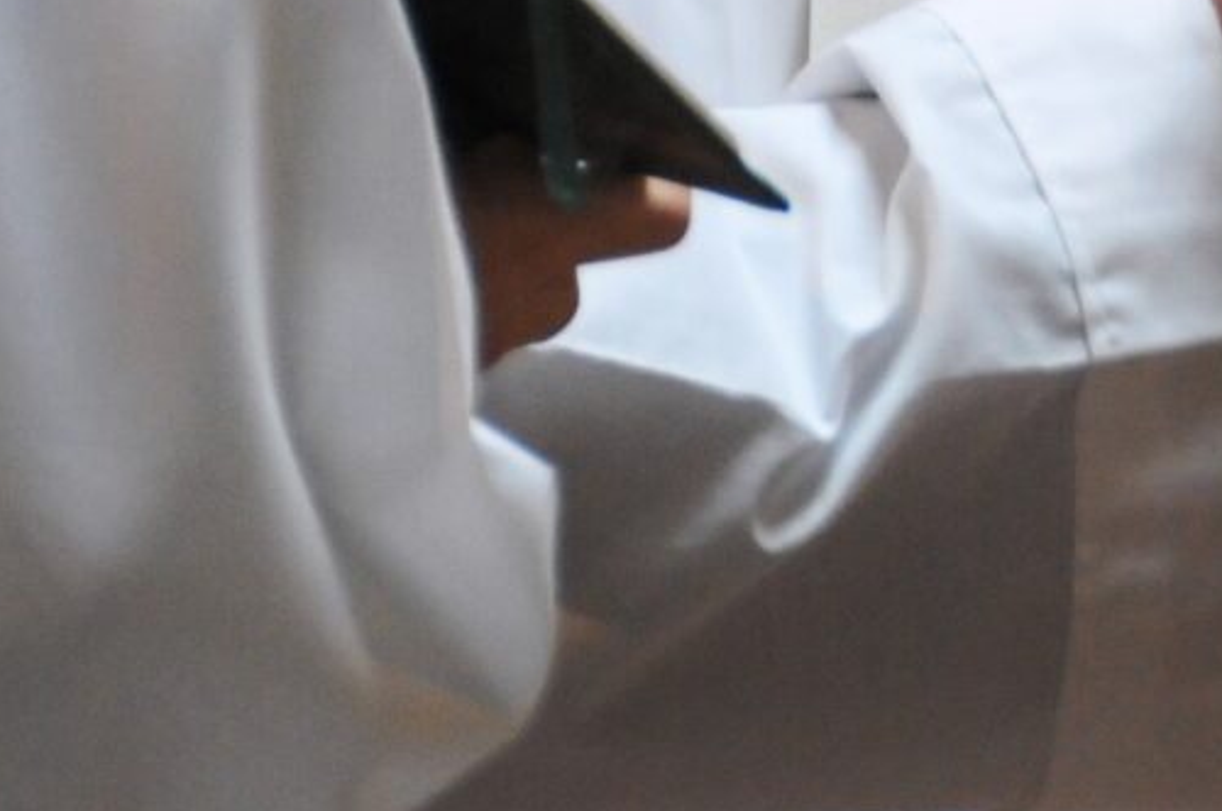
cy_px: -723
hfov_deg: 2.0
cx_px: 1134
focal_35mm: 1045
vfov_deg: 1.3
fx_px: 35426
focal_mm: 170
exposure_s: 1/80
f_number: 5.6
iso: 1600
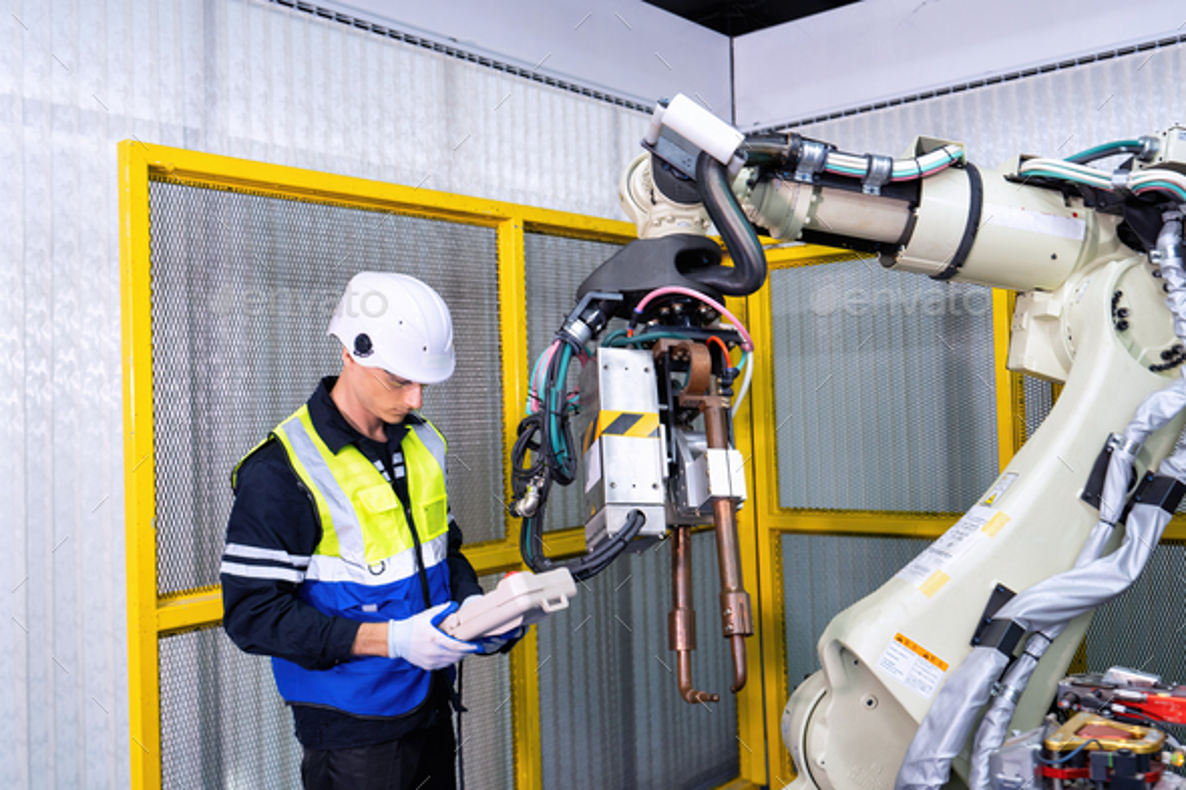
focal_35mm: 34
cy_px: 395
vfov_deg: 38.9
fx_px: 1120
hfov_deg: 55.8
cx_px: 593
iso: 800
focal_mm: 34
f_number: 2.8
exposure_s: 1/160
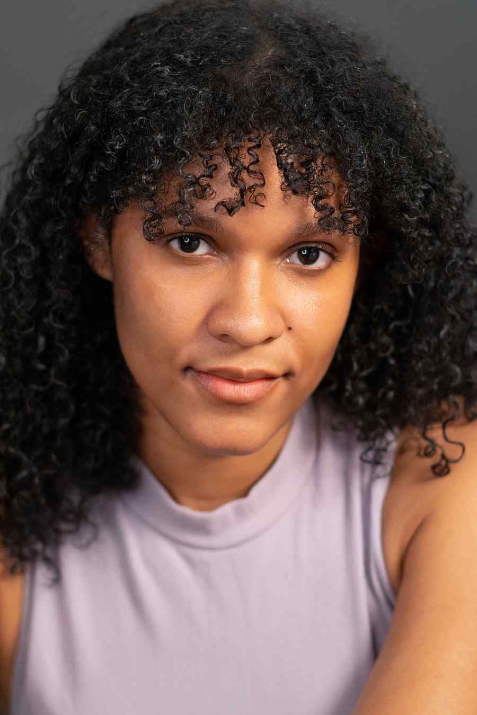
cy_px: 358
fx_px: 2534
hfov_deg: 10.8
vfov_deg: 16.1
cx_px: 238
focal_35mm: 128
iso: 500
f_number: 2.8
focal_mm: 85
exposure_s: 1/320
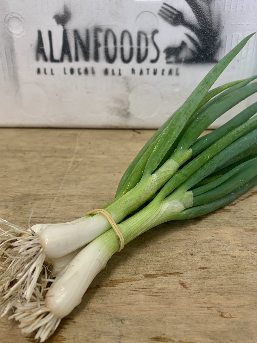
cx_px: 128
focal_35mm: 26
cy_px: 172
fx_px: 257
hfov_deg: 53.0
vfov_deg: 67.3
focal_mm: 4.25
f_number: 1.8
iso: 80
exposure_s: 1/50
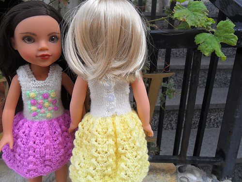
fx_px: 189
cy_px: 91
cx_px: 121
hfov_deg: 65.3
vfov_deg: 51.4
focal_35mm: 27
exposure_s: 1/125
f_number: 3.5
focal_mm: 4.9
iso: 100
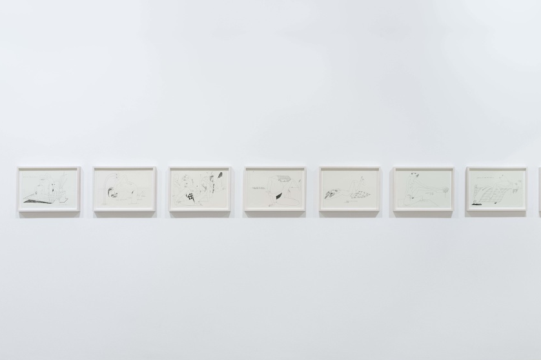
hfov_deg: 51.7
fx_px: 556
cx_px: 309
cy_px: 212
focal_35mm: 37
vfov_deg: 35.8
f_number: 11
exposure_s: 1/1.67
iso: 64
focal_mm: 31
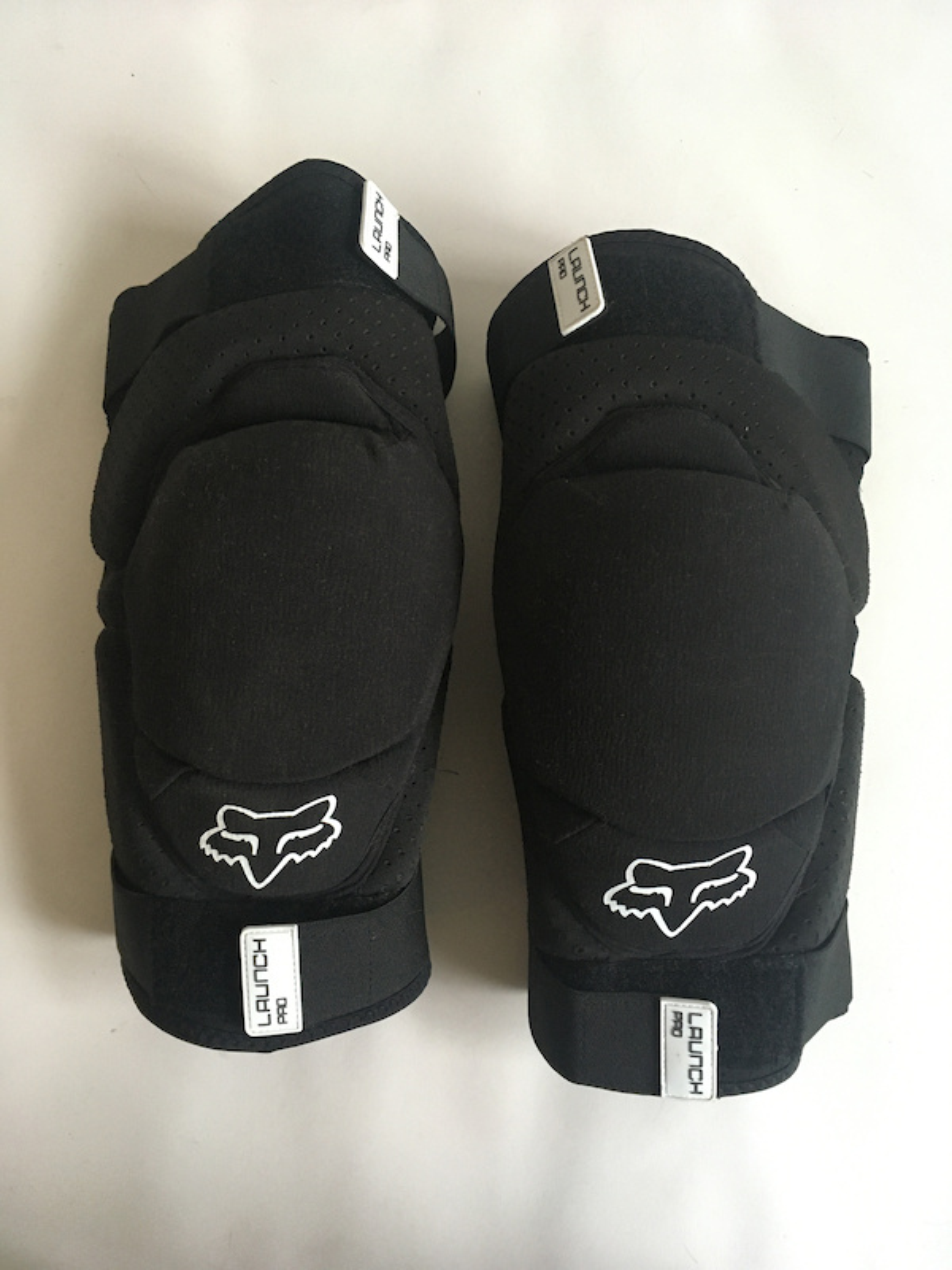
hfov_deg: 48.2
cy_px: 635
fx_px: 1063
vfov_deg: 61.7
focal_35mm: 29
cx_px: 476
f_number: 2.2
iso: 200
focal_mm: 4.15
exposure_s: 1/30
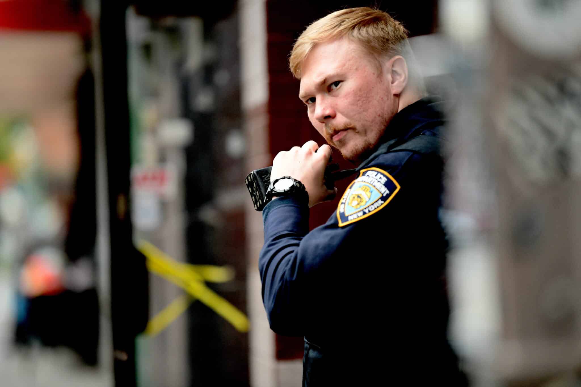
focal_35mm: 200
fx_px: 3227
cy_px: 194
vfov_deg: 6.9
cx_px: 290
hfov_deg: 10.3
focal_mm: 200
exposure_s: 1/800
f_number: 2.8
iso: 2000
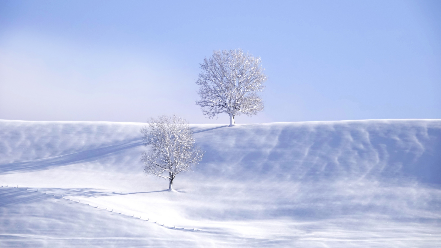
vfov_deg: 3.9
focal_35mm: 315
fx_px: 3683
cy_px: 112
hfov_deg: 6.9
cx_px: 220
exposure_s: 1/500
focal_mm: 110.13
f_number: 7.1
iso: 100
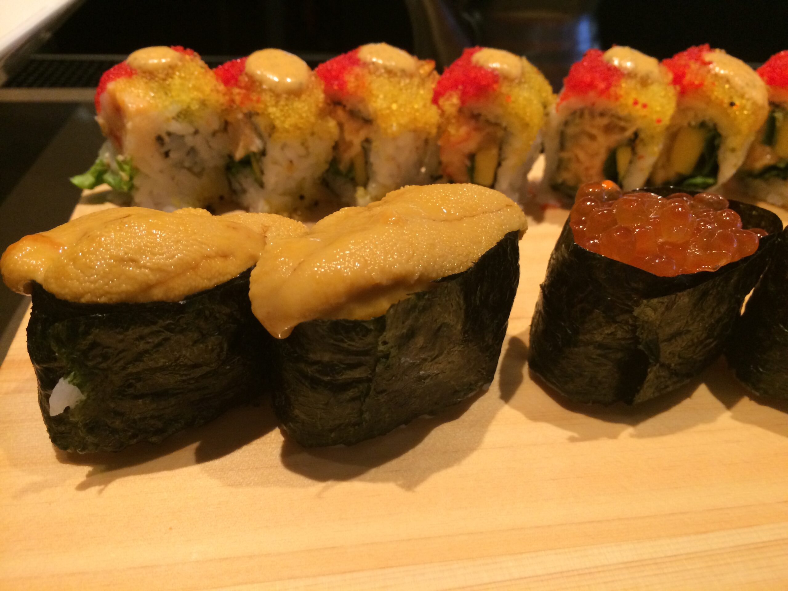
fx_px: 683
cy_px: 296
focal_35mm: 30
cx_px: 394
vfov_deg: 46.8
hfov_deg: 60.0
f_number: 2.2
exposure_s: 1/30
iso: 200
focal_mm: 4.12
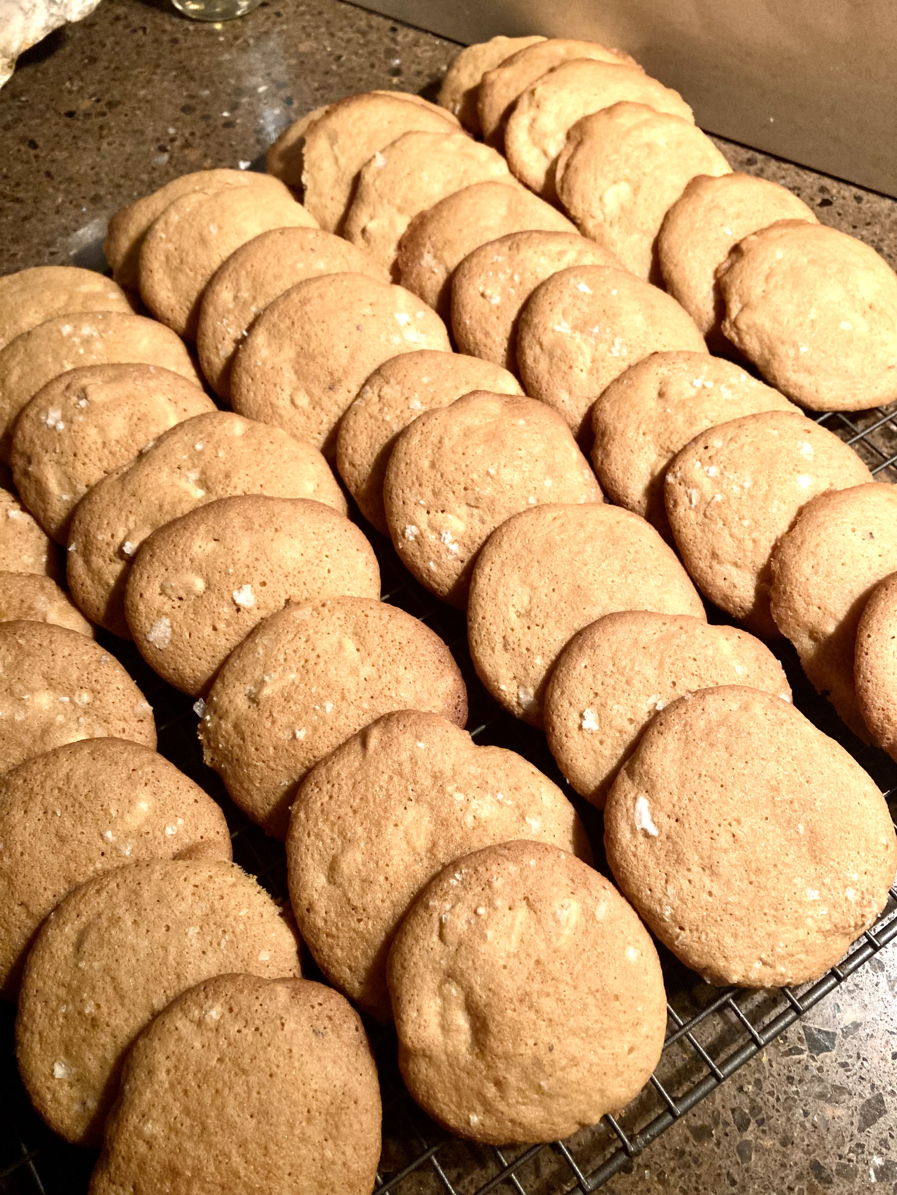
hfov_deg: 49.7
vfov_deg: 63.4
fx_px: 967
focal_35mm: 28
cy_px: 598
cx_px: 448
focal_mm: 4
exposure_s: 1/25
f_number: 1.8
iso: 400
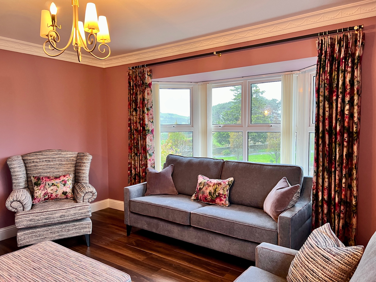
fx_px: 282
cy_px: 141
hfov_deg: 67.3
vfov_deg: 53.1
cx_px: 188
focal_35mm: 26
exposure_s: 1/50
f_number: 1.5
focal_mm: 5.7
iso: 160
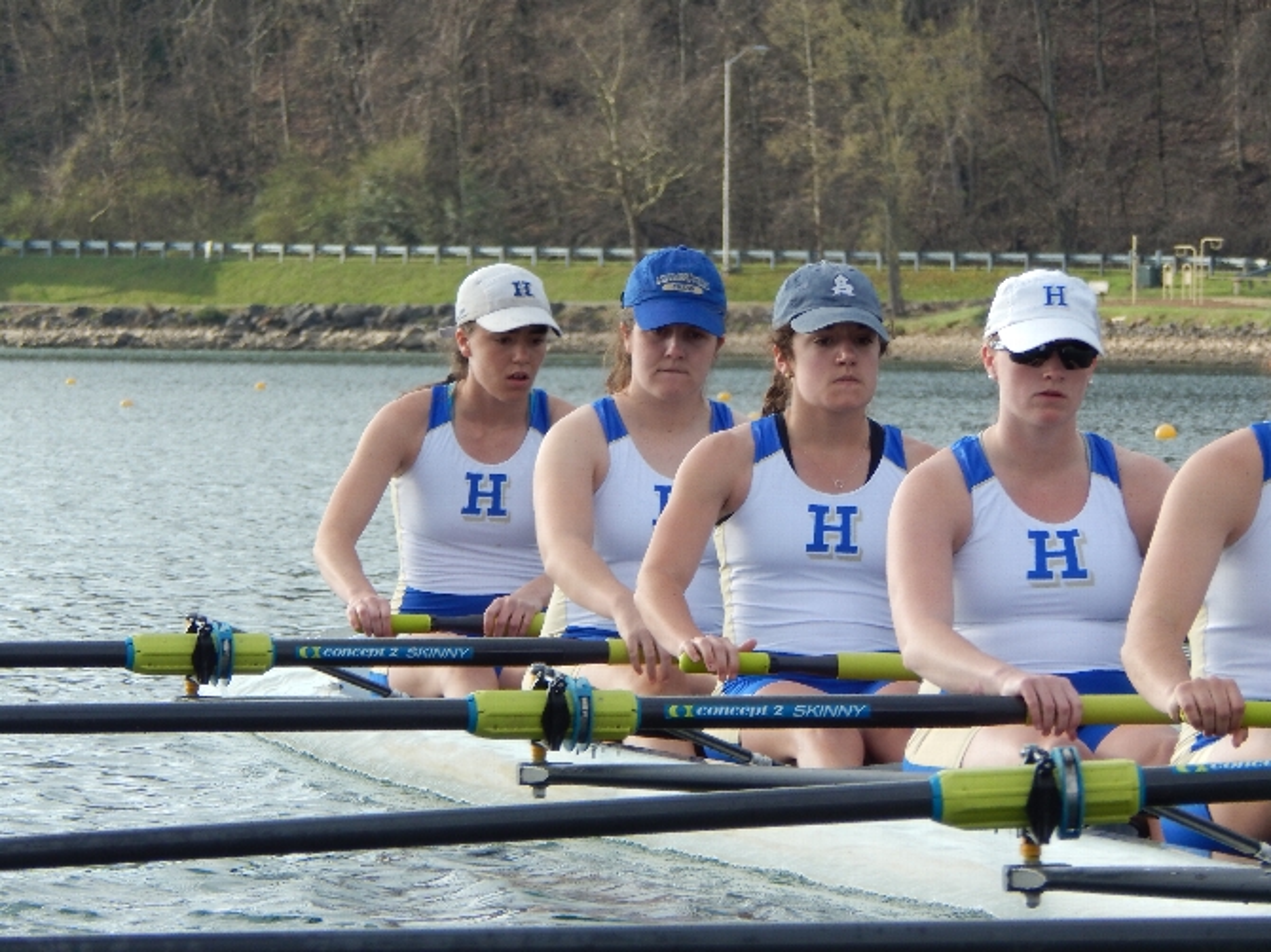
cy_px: 476
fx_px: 11562
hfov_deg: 6.3
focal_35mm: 315
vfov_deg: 4.7
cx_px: 636
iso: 125
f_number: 5.7
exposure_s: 1/200
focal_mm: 56.5
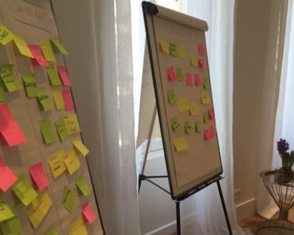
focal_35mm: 40
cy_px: 166
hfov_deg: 45.8
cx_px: 147
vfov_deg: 36.7
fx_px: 348
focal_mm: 4.15
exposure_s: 1/33
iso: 32
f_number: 2.2
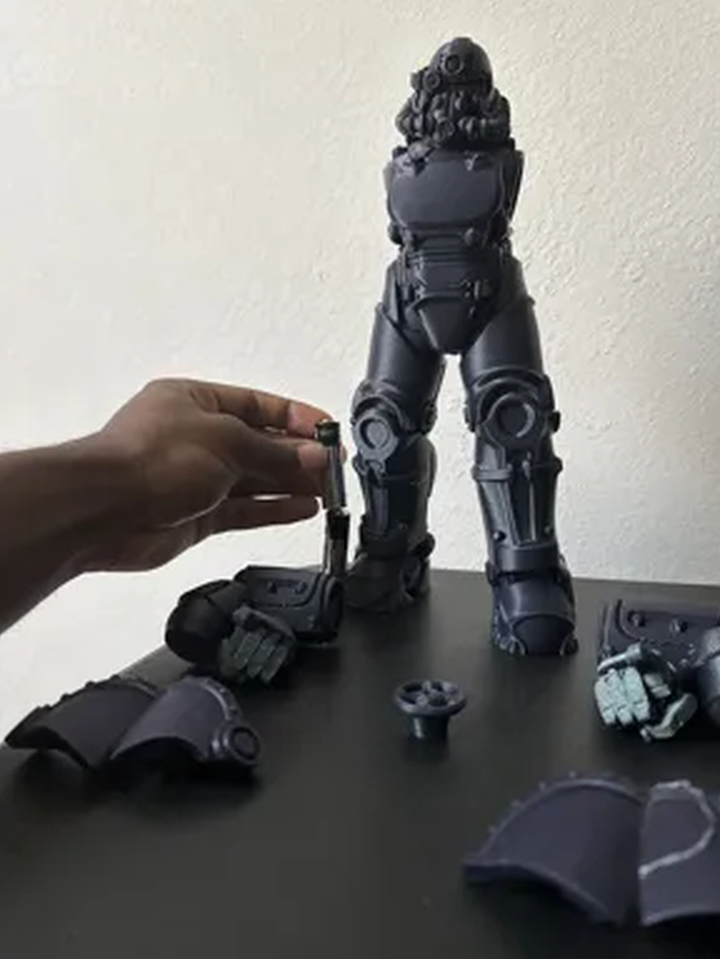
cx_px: 372
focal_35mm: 25
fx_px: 693
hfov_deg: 54.9
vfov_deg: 69.4
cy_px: 480
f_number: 1.78
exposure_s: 1/60
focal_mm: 6.86
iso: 640
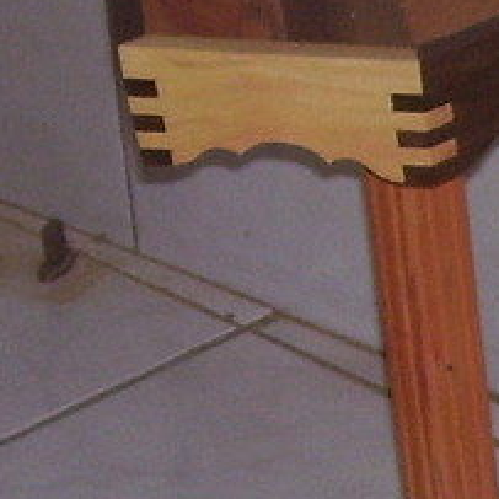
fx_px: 3572
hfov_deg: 7.5
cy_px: 428
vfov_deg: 8.0
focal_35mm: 219
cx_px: 1141
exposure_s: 1/60
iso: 125
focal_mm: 7
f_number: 3
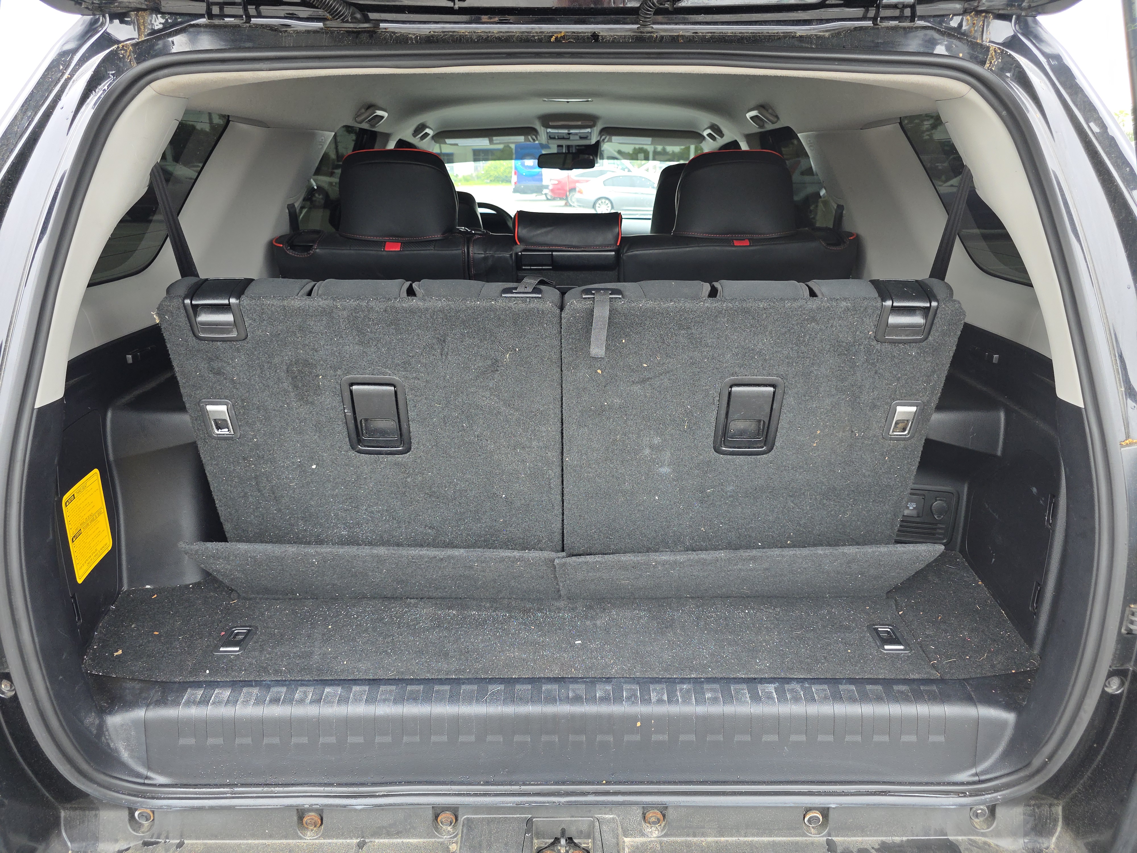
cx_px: 568
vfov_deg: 58.9
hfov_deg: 73.9
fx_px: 755
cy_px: 426
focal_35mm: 23
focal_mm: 6.3
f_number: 1.7
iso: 100
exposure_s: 1/180
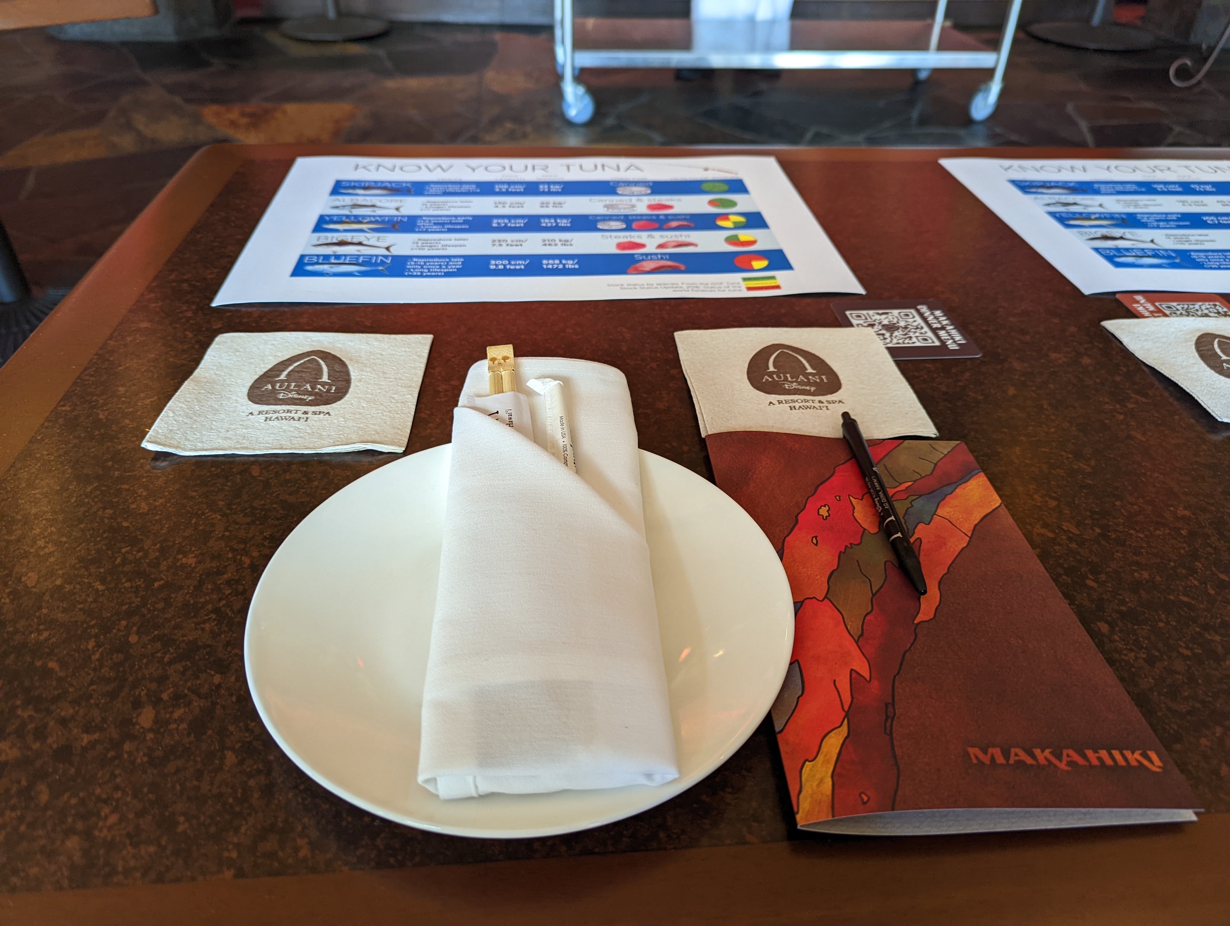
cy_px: 463
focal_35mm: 24
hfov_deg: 71.5
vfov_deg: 56.9
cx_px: 615
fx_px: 854
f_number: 1.85
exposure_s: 1/40
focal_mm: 6.81
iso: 192
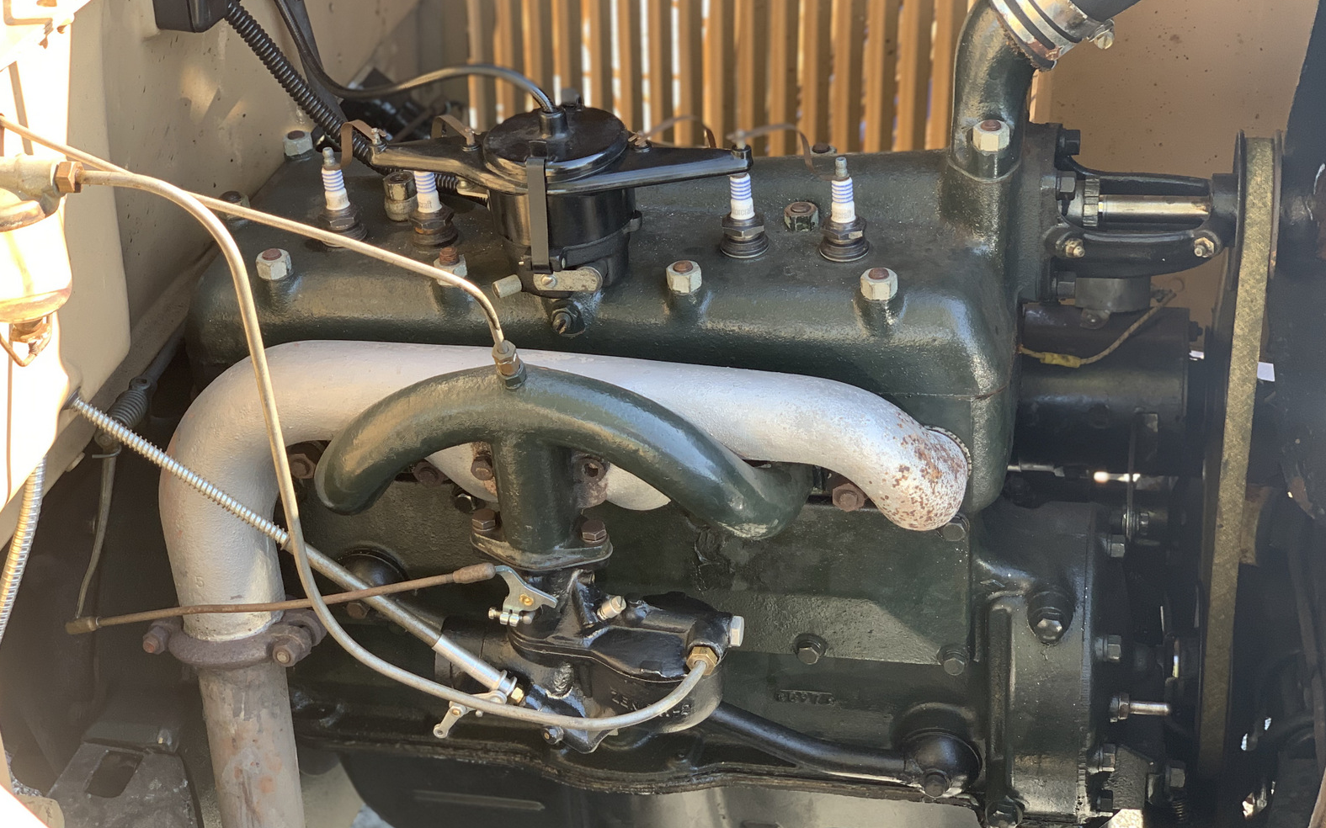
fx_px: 2023
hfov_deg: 36.3
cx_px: 659
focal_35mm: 56
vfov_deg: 23.1
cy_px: 425
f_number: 2.4
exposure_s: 1/122
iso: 64
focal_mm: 6
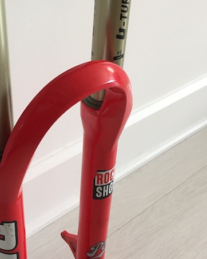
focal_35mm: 50
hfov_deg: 29.5
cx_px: 40
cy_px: 132
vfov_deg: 37.4
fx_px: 383
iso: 50
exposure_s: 1/30
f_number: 2.2
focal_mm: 4.15
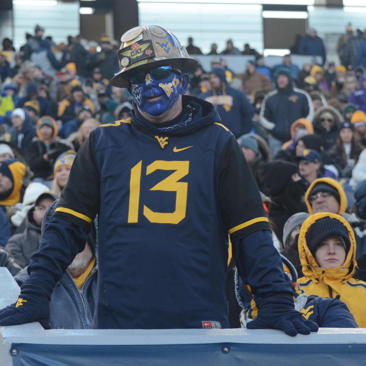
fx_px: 1842
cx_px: 166
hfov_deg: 11.3
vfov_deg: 11.3
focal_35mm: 154
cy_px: 183
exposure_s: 1/500
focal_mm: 80
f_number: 5
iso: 1600
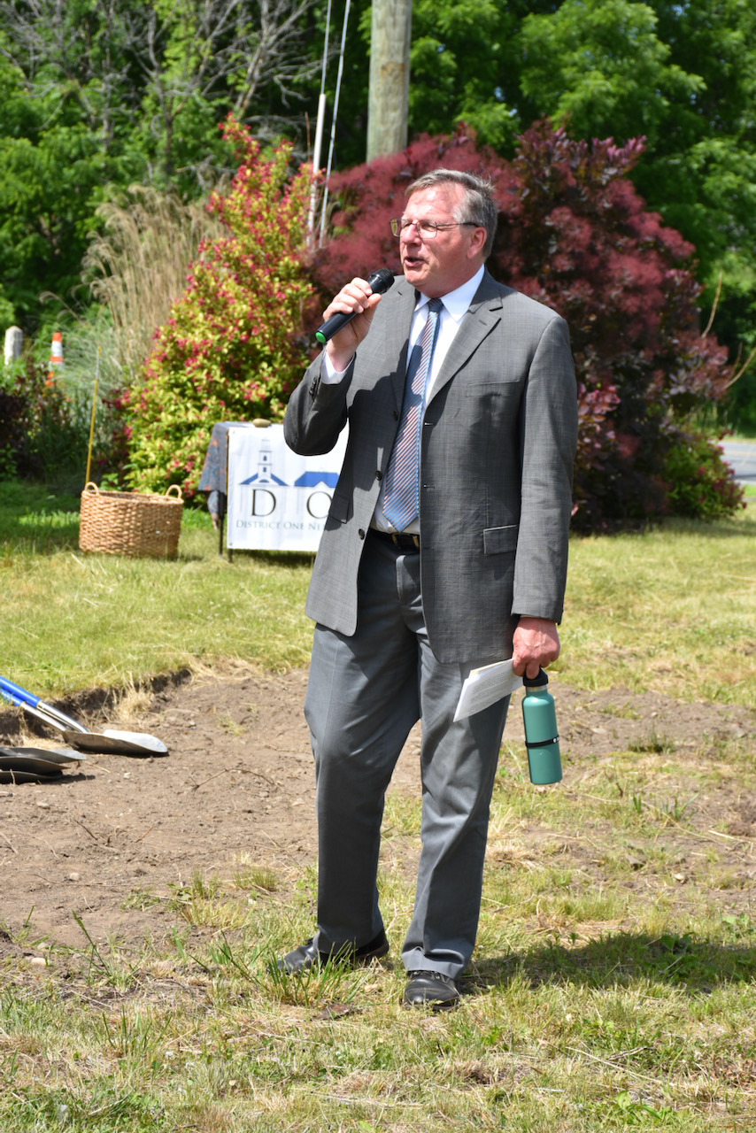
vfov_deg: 20.6
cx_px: 378
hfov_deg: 13.8
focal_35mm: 99
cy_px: 566
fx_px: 3117
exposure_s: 1/500
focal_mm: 66
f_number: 8
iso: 200
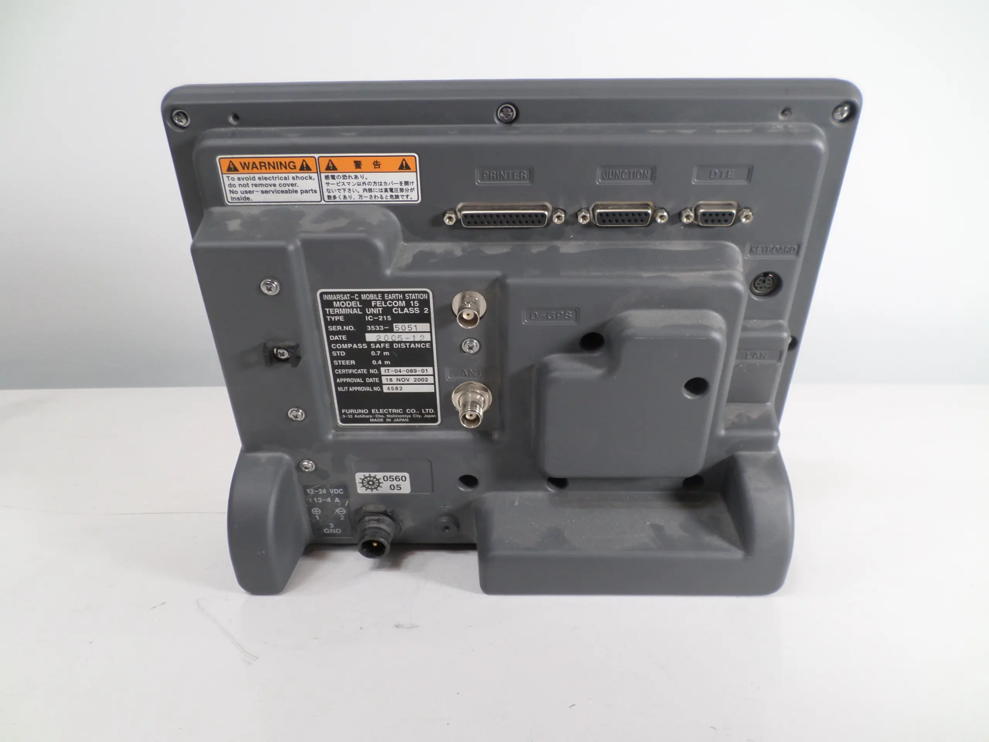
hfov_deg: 69.4
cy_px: 371
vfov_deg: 54.9
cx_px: 494
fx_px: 714
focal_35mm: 25
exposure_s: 1/30
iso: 80
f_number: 2.5
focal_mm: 4.5
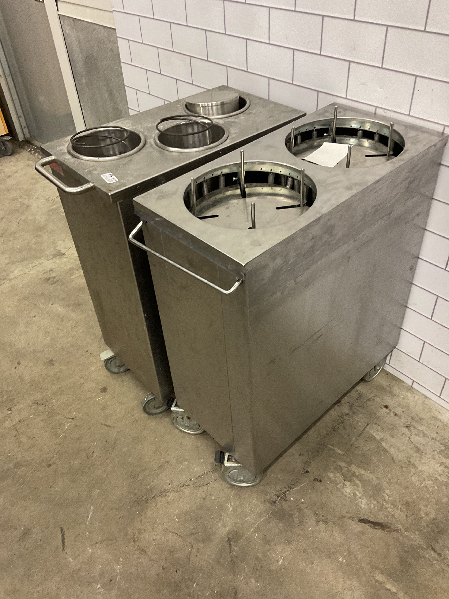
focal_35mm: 29
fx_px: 501
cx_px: 224
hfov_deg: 48.2
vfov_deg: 61.7
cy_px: 300
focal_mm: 3
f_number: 1.8
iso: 125
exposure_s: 1/50
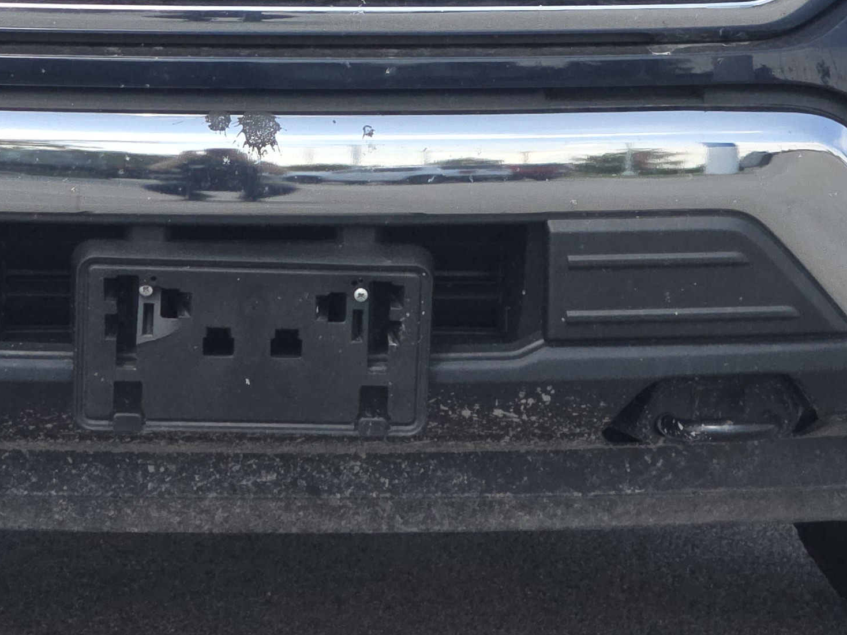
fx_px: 4600
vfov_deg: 7.8
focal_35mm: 188
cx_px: 242
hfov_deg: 10.5
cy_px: -130
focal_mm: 7.9
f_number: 2.4
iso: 50
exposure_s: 1/963
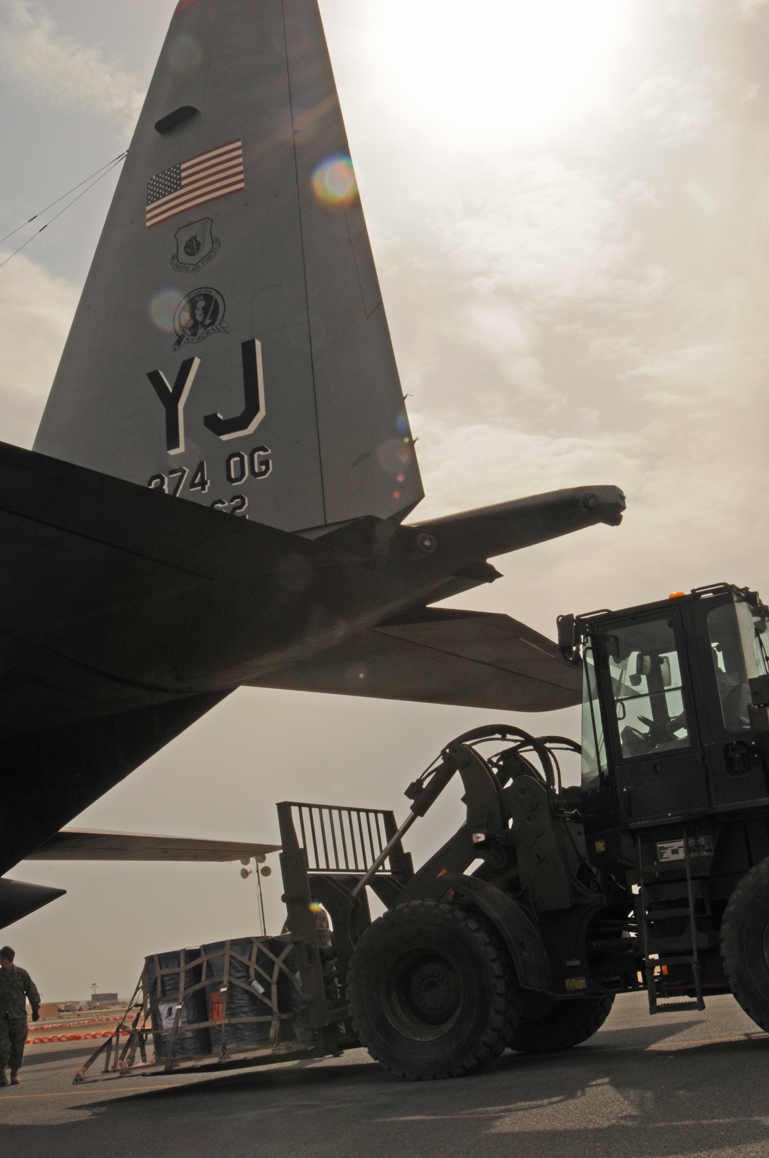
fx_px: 1349
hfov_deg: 31.8
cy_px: 579
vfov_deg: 46.4
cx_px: 384
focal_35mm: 42
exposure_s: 1/250
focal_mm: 28
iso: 320
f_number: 25
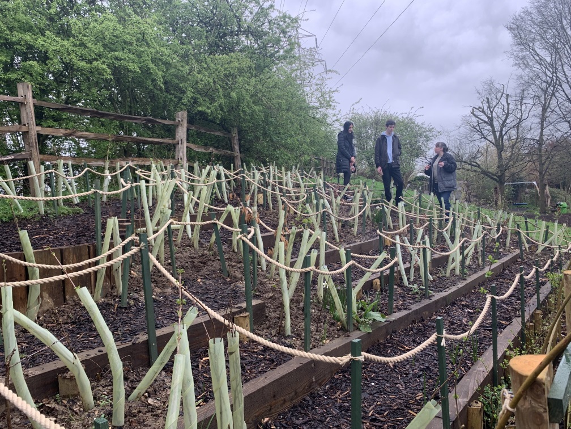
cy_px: 214
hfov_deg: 67.3
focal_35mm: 26
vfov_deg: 53.1
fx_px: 429
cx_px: 286
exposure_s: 1/125
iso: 25
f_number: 1.8
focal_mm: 4.25
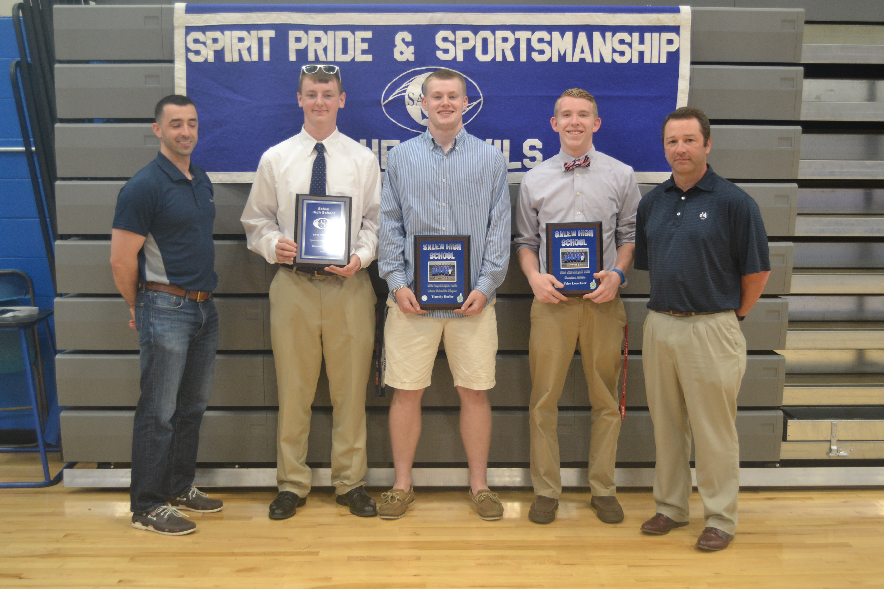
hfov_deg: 43.6
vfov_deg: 29.9
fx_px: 1105
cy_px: 294
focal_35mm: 45
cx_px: 442
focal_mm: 30
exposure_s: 1/60
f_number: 4.2
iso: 720
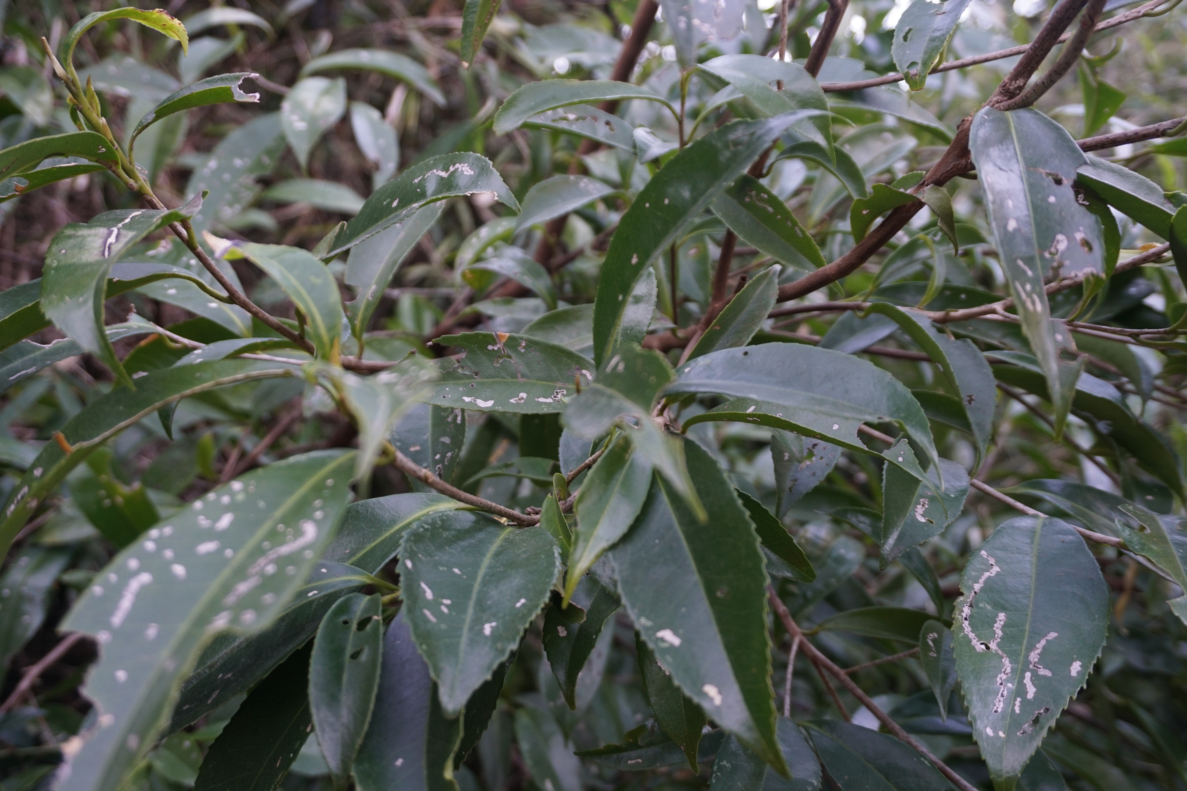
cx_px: 594
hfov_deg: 53.1
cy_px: 396
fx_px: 1187
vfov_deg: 36.9
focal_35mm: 36
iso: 400
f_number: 4.5
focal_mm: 24
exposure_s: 1/60
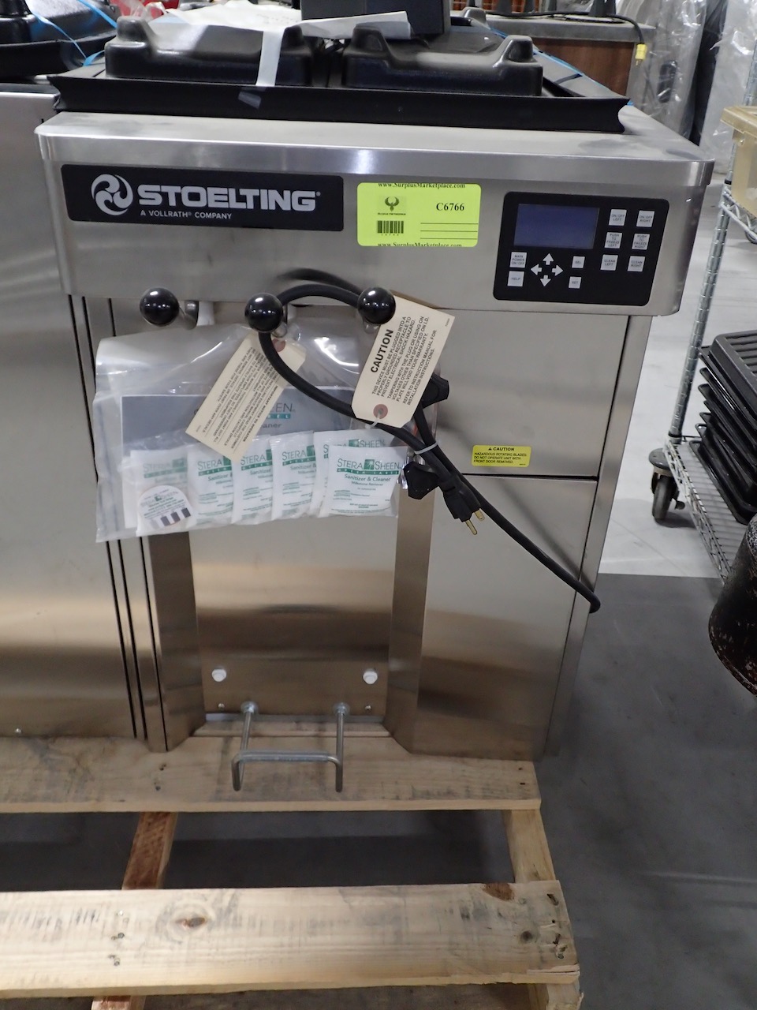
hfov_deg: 46.8
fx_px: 875
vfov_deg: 60.0
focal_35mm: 30
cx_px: 378
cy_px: 505
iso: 400
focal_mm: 5.5
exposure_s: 1/30
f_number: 2.3
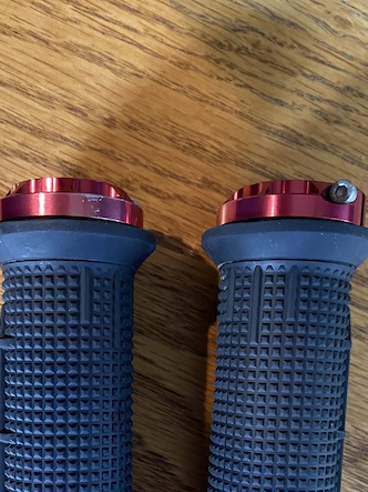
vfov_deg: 38.5
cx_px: 135
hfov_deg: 30.7
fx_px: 667
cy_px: 414
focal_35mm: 47
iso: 500
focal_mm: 4.25
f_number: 1.8
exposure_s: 1/30
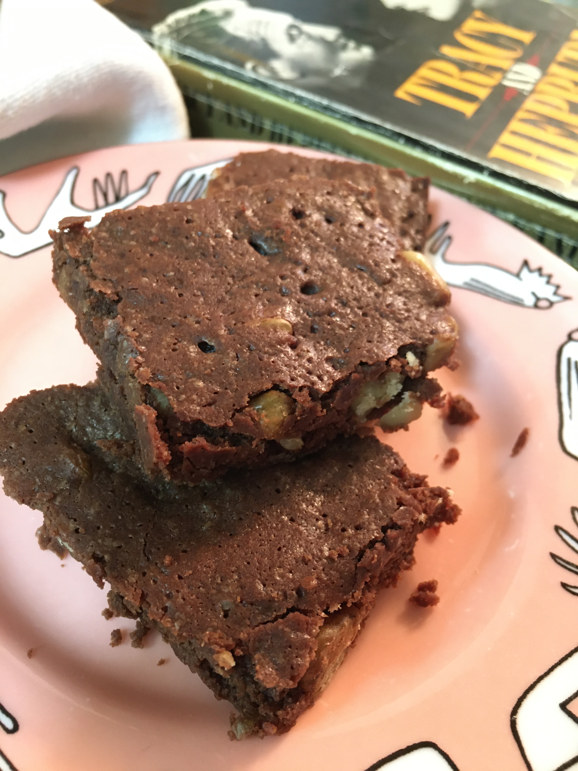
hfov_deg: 48.2
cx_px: 289
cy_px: 386
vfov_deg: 61.7
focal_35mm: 29
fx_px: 646
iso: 400
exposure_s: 1/15
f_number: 2.2
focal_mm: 4.15
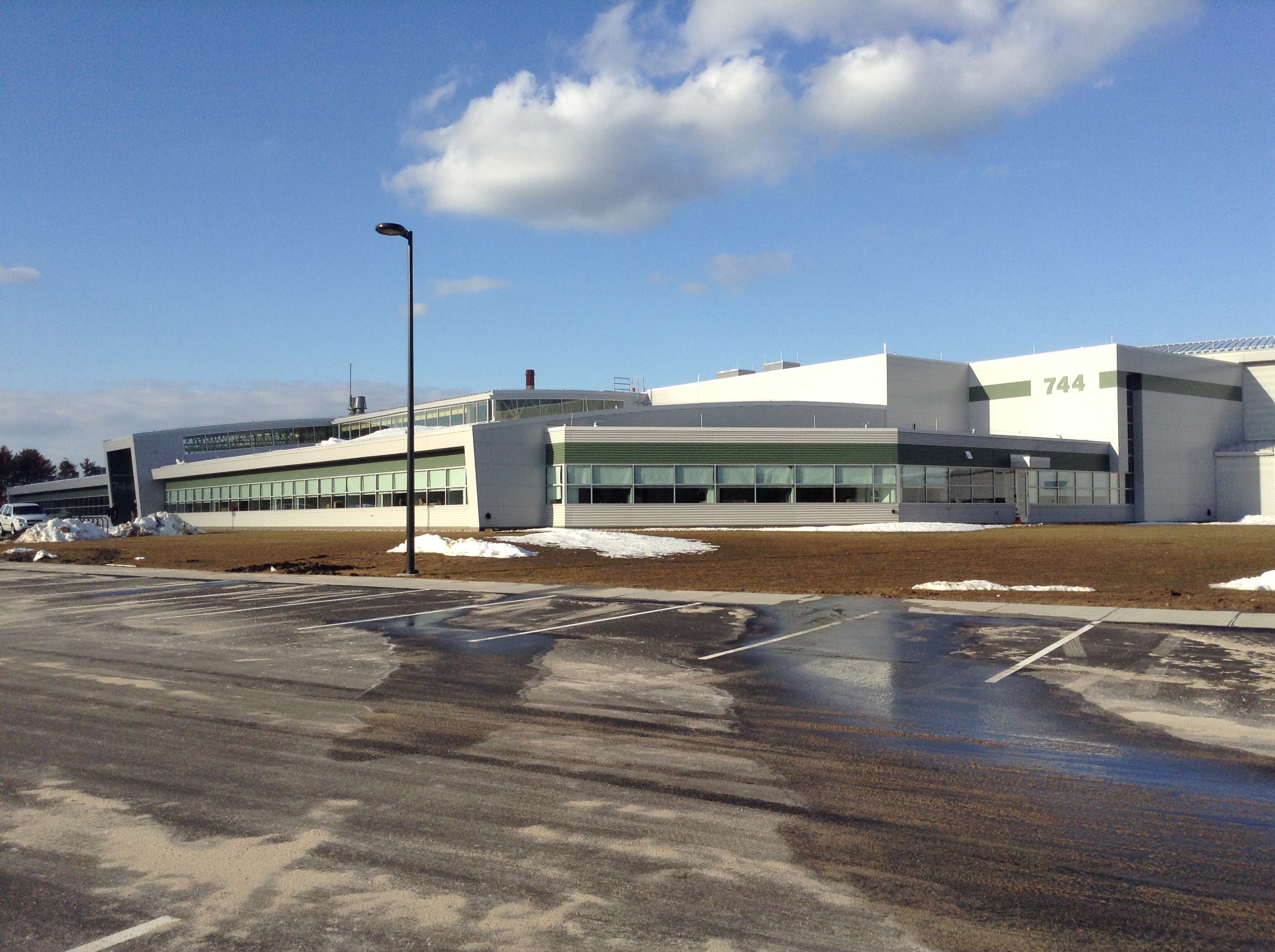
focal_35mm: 33
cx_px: 638
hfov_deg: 55.4
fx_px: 1214
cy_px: 476
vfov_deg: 42.8
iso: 32
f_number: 2.4
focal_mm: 3.3
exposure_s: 1/1287
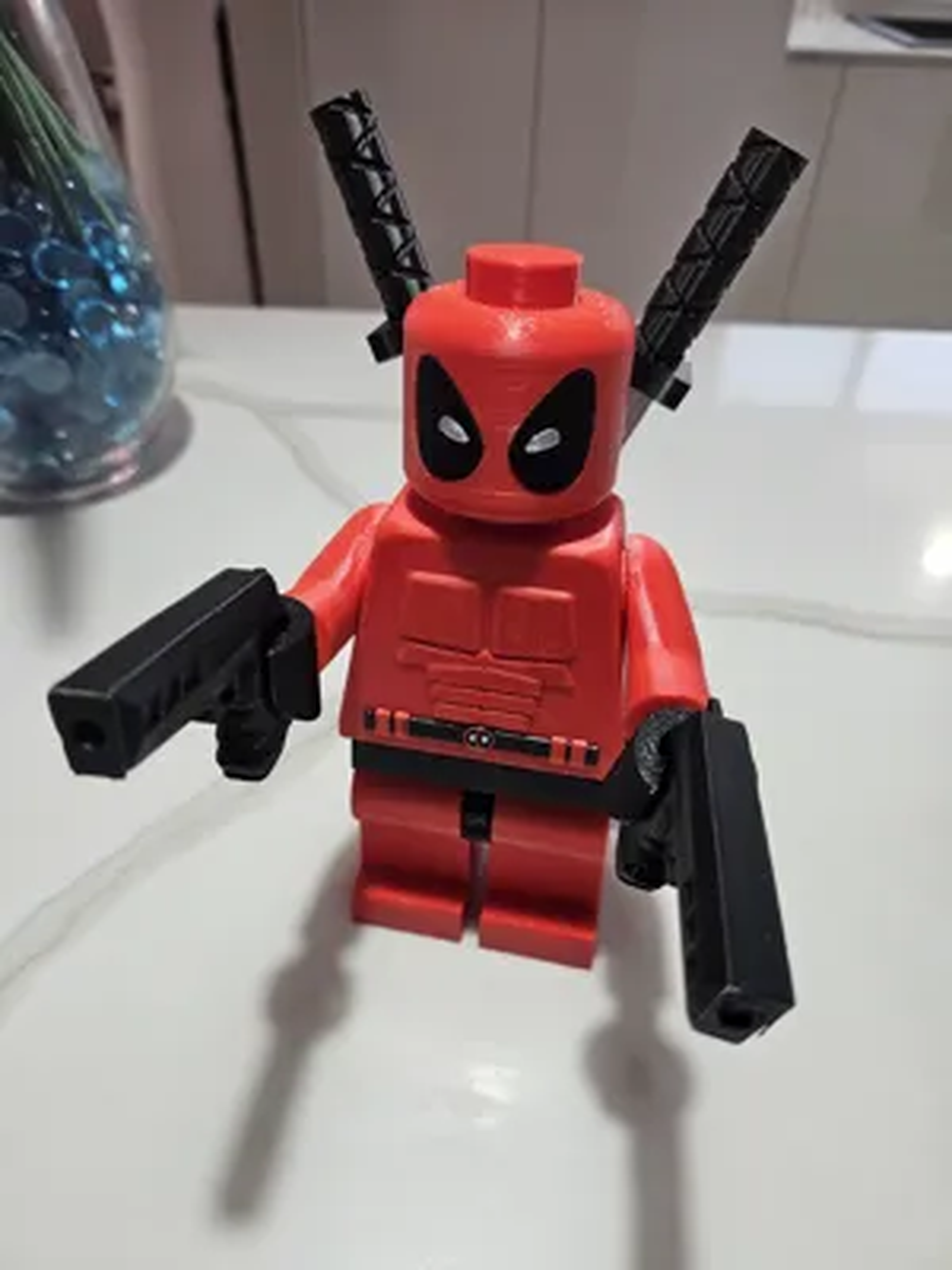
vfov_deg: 73.9
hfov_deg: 58.9
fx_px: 843
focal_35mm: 23
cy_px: 635
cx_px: 476
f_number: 1.8
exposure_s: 1/100
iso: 160
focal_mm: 5.4
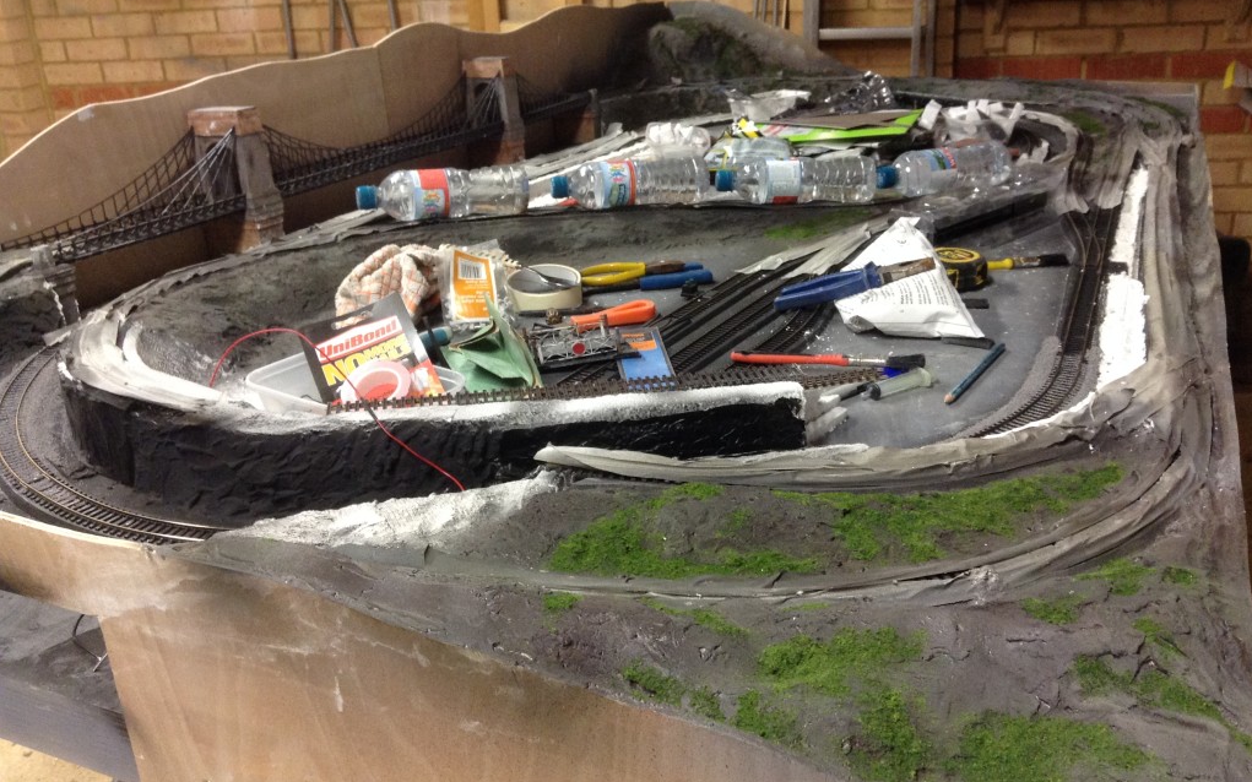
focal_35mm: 35
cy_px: 351
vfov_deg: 36.2
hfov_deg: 55.3
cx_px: 627
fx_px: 1194
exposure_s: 1/24
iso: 100
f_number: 2.4
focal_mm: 3.3
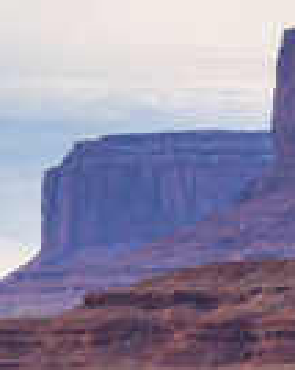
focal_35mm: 762
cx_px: 1238
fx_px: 8326
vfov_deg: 2.5
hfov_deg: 2.0
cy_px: 320
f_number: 14
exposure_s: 1/100
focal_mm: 121
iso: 100
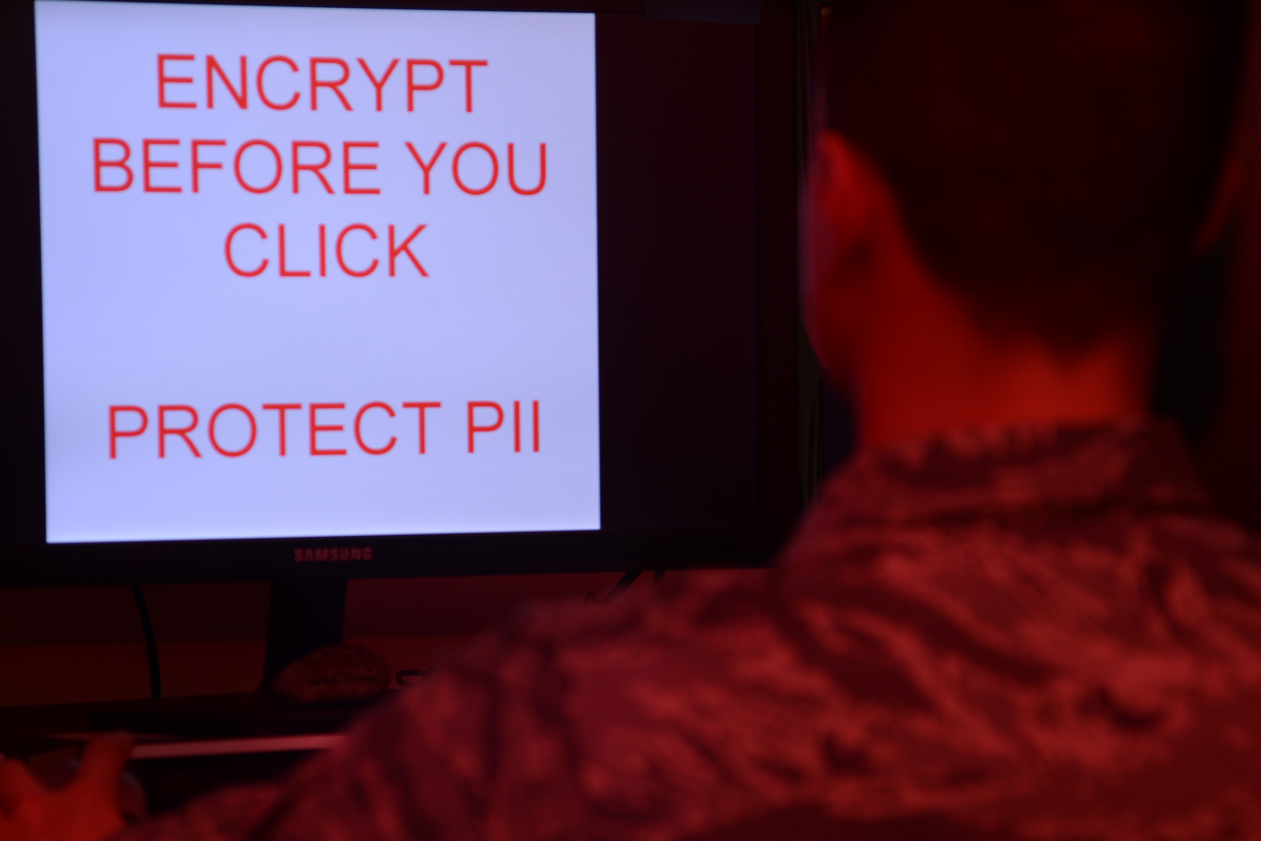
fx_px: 5429
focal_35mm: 155
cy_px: 489
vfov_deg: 8.9
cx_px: 610
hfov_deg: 13.2
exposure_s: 1/60
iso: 320
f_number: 4.5
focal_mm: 110
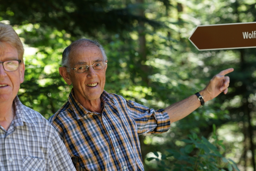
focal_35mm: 100
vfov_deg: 13.7
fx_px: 711
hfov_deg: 20.4
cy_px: 88
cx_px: 100
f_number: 4
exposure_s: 1/80
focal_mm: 75
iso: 160
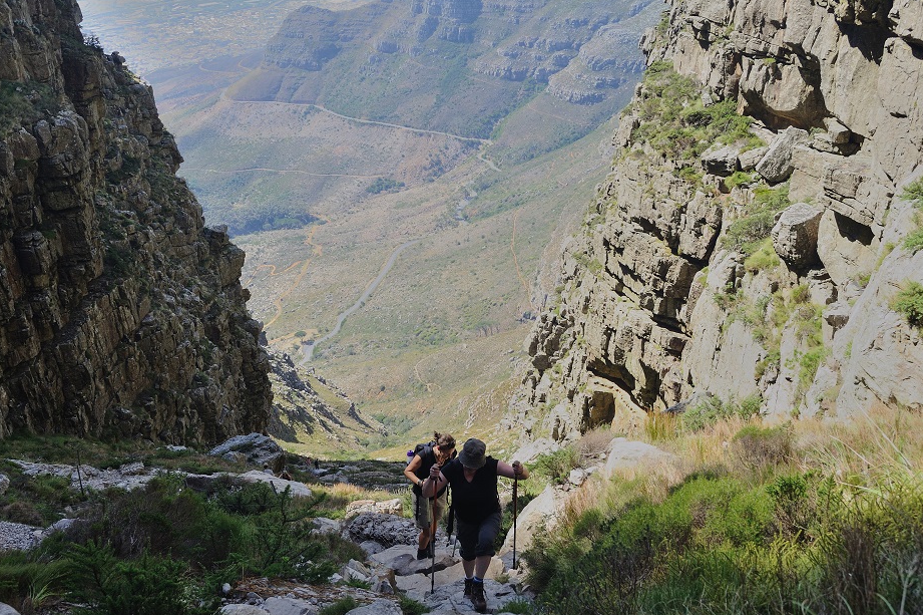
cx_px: 449
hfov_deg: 50.7
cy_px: 303
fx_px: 974
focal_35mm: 38
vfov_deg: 35.0
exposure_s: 1/100
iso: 400
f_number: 8
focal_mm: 35
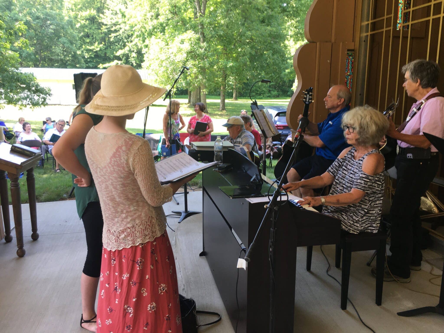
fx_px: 372
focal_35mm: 29
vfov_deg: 48.2
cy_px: 166
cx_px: 222
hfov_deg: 61.7
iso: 32
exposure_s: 1/60
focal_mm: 4.15
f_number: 2.2
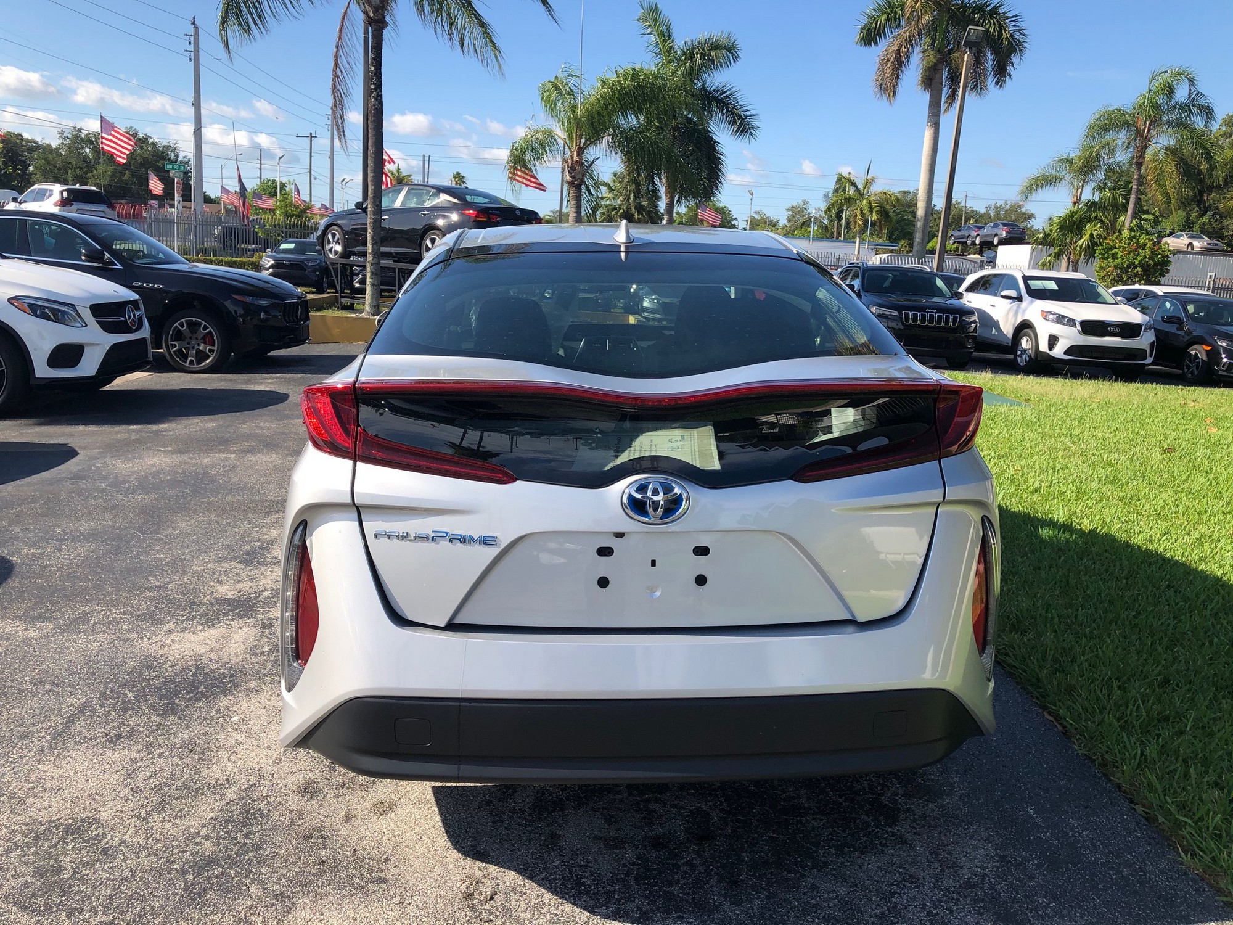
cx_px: 616
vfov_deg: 49.7
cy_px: 462
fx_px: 997
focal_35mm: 28
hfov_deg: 63.4
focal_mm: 3.99
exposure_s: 1/1312
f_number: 1.8
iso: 20
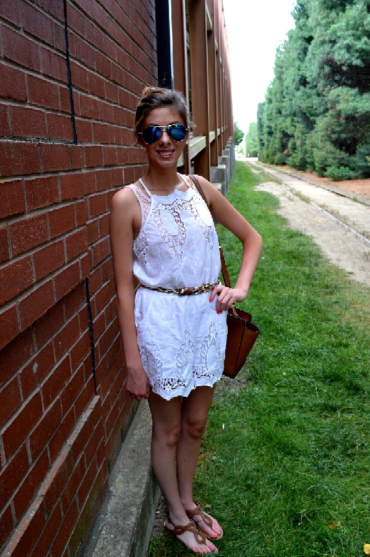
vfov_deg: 61.9
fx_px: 464
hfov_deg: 43.5
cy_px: 296
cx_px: 172
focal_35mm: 30
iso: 280
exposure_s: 1/125
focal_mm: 18
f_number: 5.6
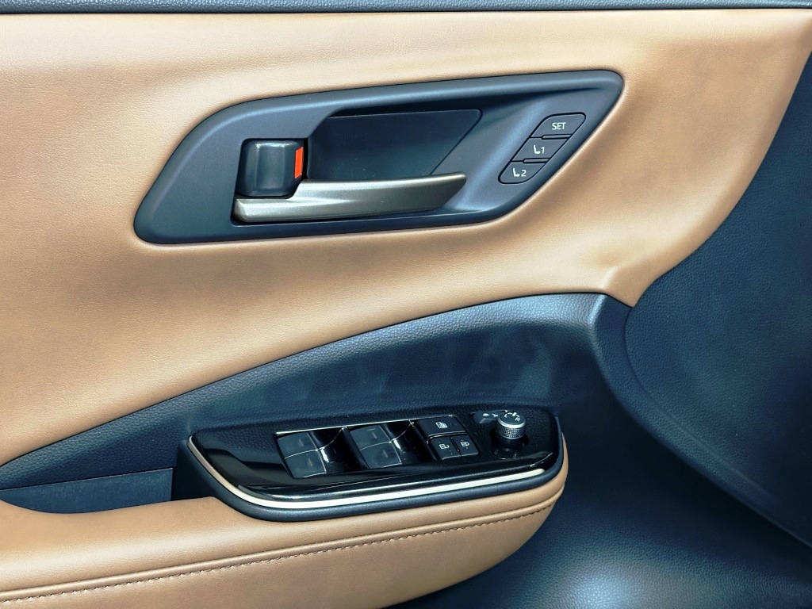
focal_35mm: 48
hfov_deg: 39.7
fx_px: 1126
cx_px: 406
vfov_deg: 30.3
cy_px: 304
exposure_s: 1/30
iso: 500
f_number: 1.78
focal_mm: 6.86
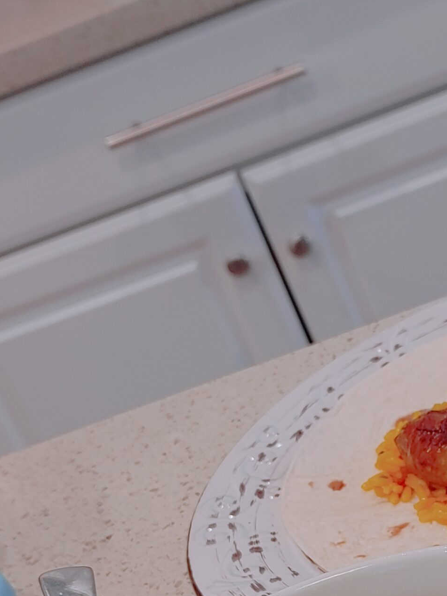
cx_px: 413
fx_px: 1601
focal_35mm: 93
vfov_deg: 20.7
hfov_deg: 15.7
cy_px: 526
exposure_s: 1/40
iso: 100
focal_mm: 5.58
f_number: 1.8
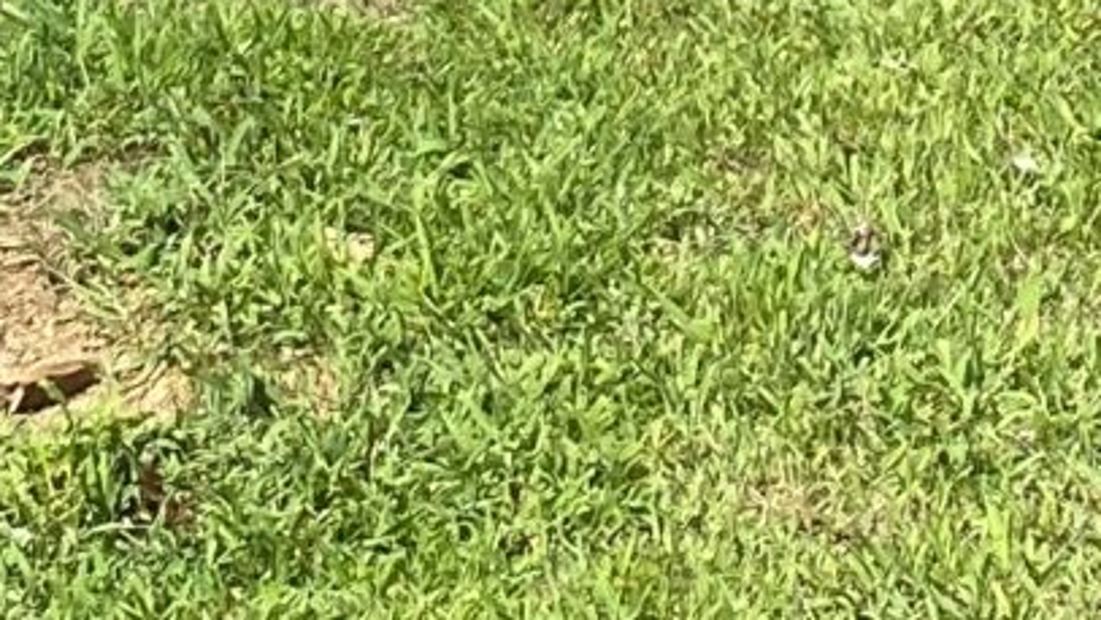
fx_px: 5197
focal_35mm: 178
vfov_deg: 6.2
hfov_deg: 12.1
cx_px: 598
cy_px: -1329
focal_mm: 4.25
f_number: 1.8
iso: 32
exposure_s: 1/1484
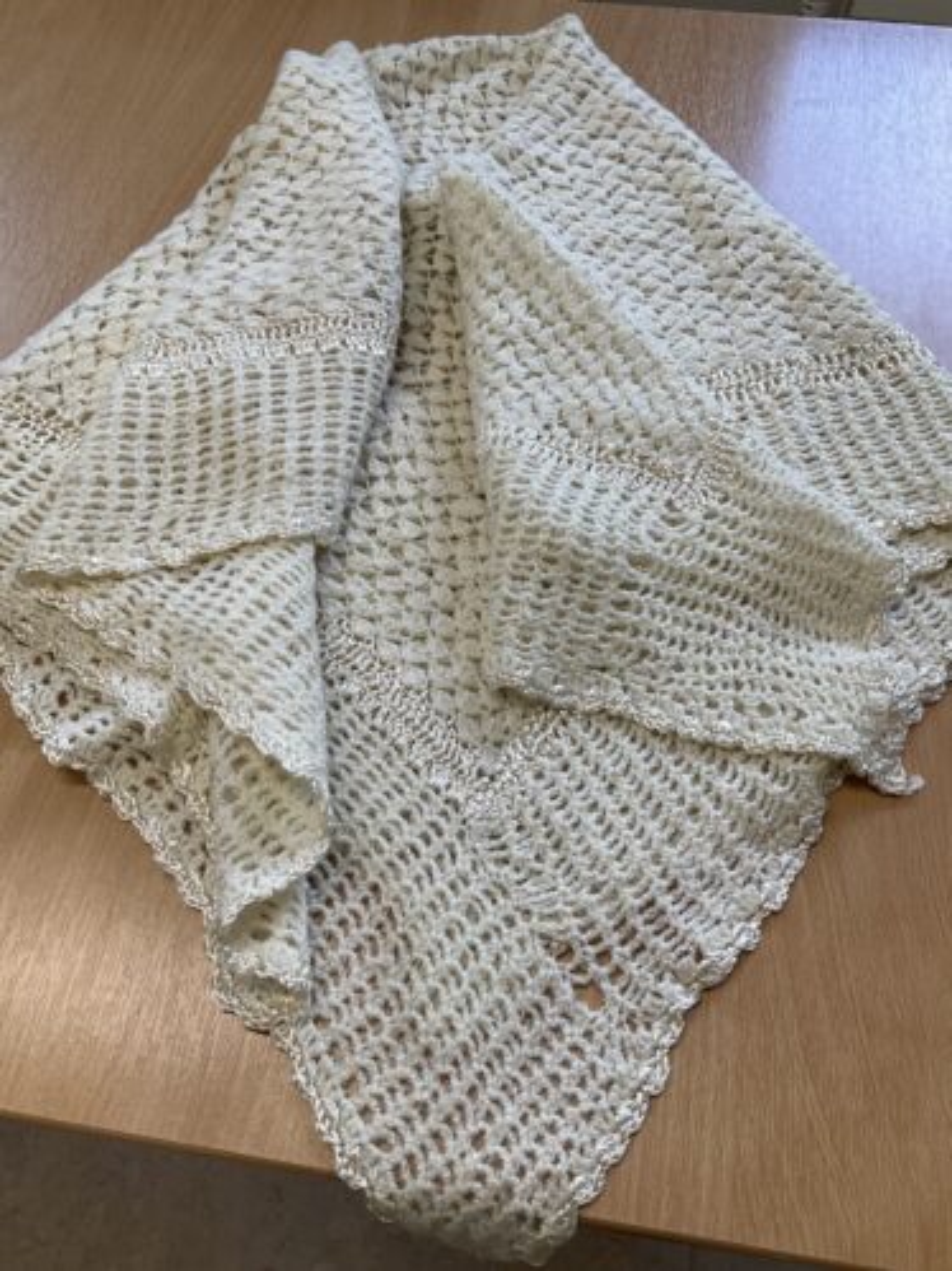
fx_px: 1064
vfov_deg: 61.7
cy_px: 636
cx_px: 476
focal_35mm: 29
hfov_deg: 48.2
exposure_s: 1/100
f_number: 1.8
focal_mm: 3
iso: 20
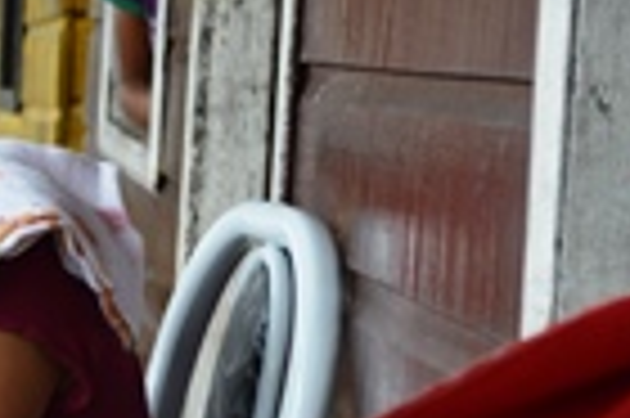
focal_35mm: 264
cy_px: 364
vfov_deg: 5.2
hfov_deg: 7.7
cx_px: -266
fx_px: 4608
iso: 180
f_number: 5.6
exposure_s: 1/125
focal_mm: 55
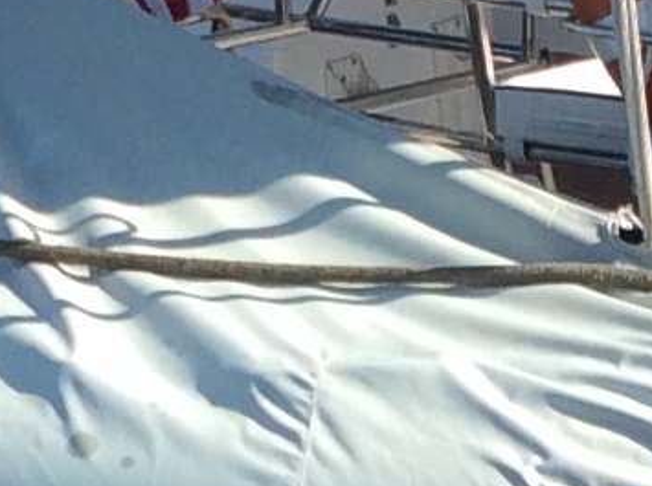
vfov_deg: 6.1
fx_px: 4532
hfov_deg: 8.2
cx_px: 347
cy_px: 490
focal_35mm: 241
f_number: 2.4
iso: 32
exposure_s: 1/763
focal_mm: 3.3
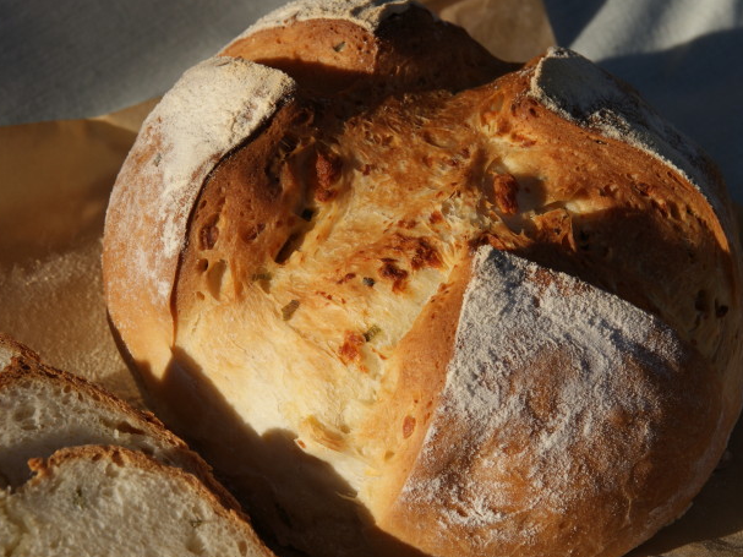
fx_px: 3061
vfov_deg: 10.4
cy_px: 305
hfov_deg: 13.8
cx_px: 334
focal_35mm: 143
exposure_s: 1/160
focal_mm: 75
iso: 100
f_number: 11
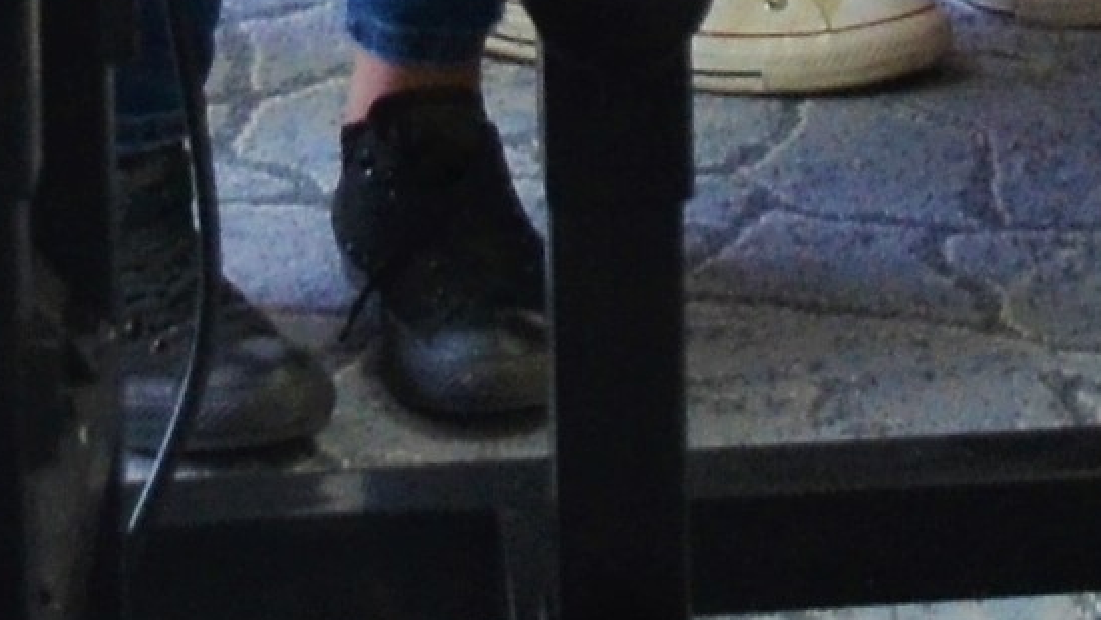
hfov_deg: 8.1
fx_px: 7241
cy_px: -1743
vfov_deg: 4.5
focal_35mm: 248
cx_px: 2579
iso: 640
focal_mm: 22
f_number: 4
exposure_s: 1/60
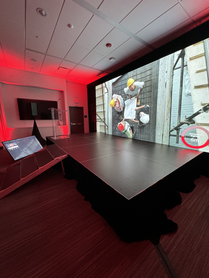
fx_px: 113
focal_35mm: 14
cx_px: 104
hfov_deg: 85.7
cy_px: 139
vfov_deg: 102.1
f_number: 2.2
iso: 1000
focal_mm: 2.22
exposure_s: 1/60
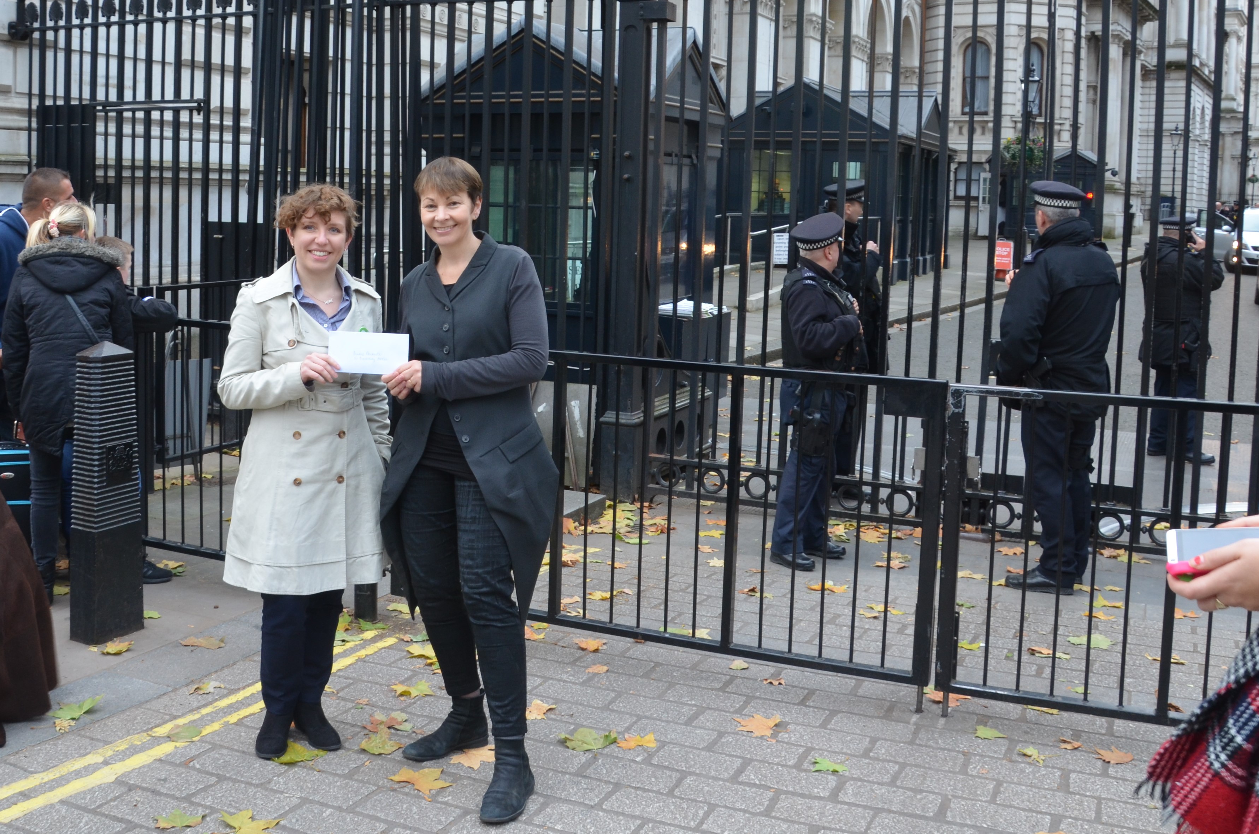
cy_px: 417
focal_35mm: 27
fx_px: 942
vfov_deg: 47.7
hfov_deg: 67.5
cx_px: 630
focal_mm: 18
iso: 400
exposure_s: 1/15
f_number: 10
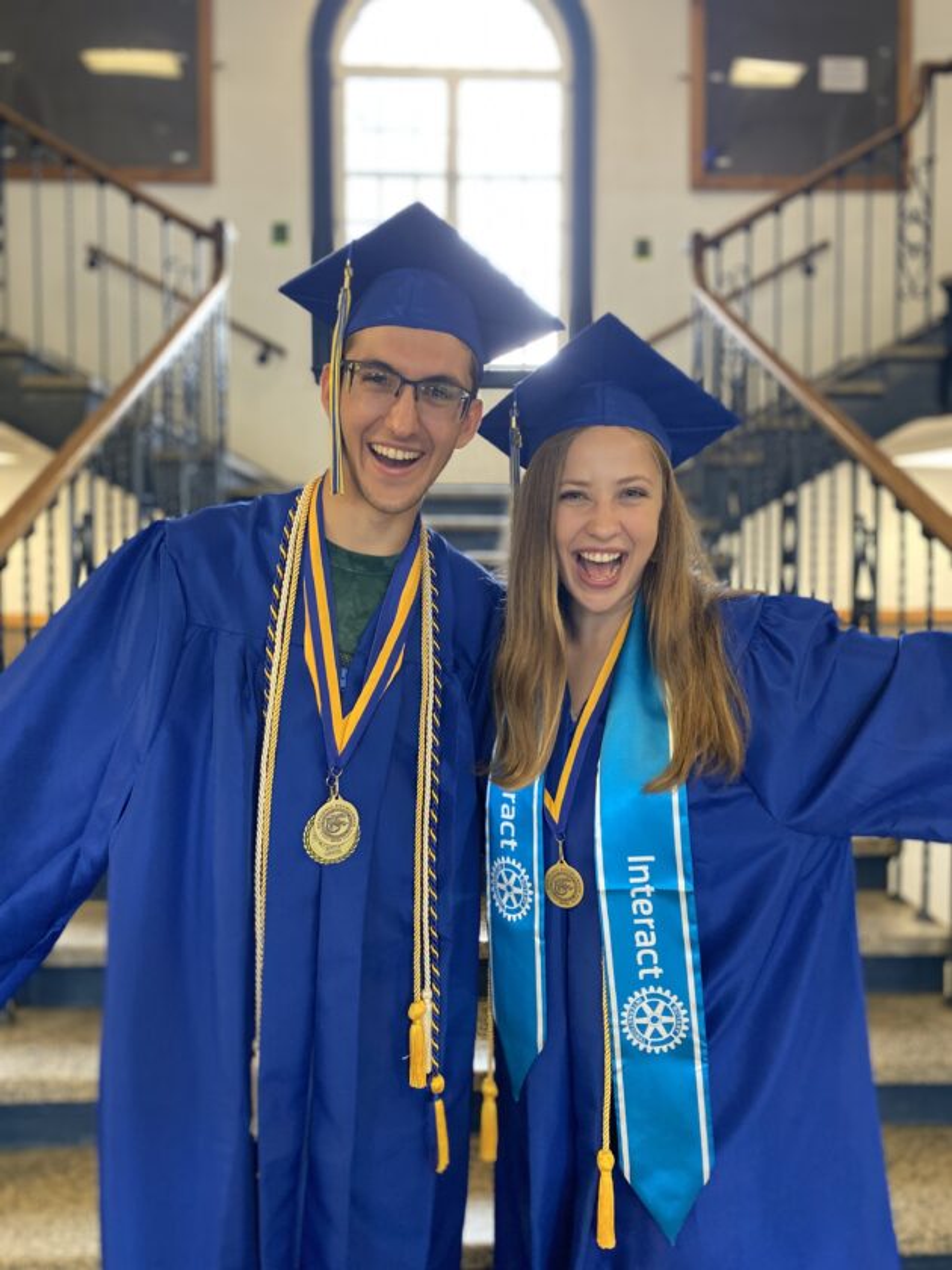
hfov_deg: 53.1
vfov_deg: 67.3
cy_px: 635
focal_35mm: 26
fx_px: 953
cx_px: 476
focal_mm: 4.25
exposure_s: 1/60
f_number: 1.8
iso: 250
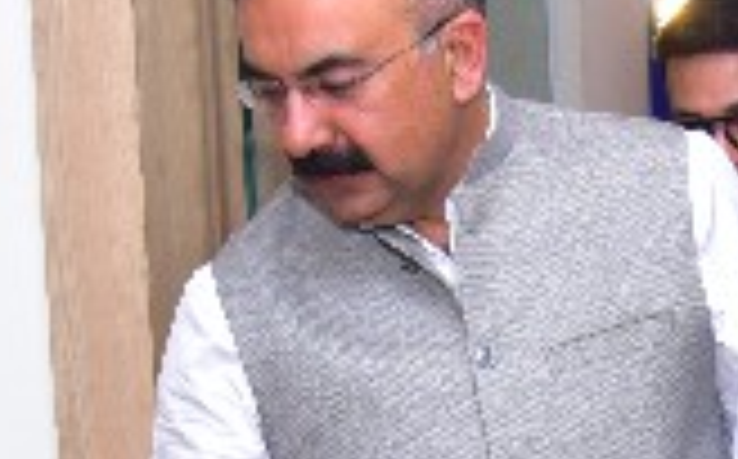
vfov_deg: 8.2
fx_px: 3073
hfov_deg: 13.4
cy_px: 853
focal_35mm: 153
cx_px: 837
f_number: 4.5
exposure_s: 1/125
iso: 1000
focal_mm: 24
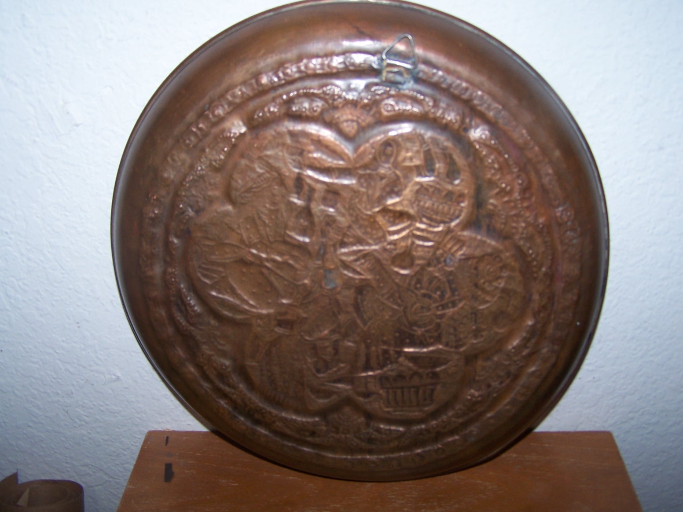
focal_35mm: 38
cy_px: 256
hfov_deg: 49.0
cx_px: 342
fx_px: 750
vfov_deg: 37.7
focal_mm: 6.3
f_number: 2.8
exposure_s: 1/60
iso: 80
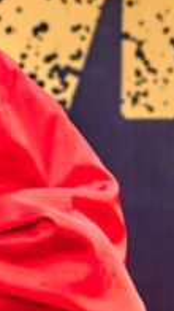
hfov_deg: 3.6
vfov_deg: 6.5
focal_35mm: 328
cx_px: -267
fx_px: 2695
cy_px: -94
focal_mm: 40
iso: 400
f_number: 3.5
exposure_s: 1/1000
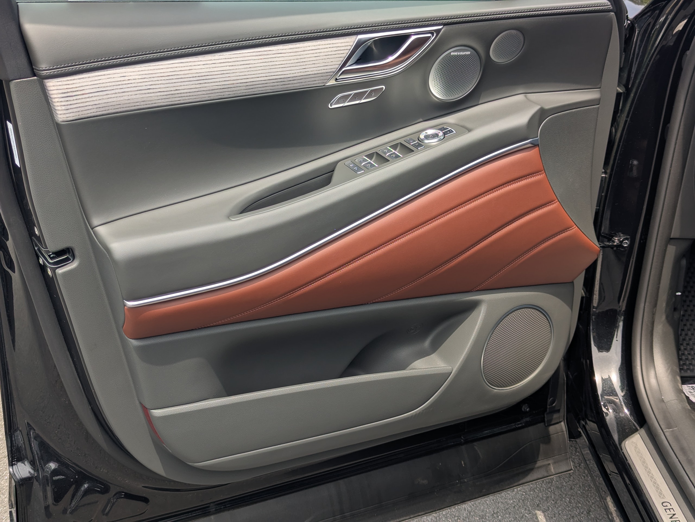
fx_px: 964
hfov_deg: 39.7
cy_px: 261
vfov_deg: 30.3
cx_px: 348
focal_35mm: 48
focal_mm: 6.81
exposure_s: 1/915
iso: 42
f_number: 1.85
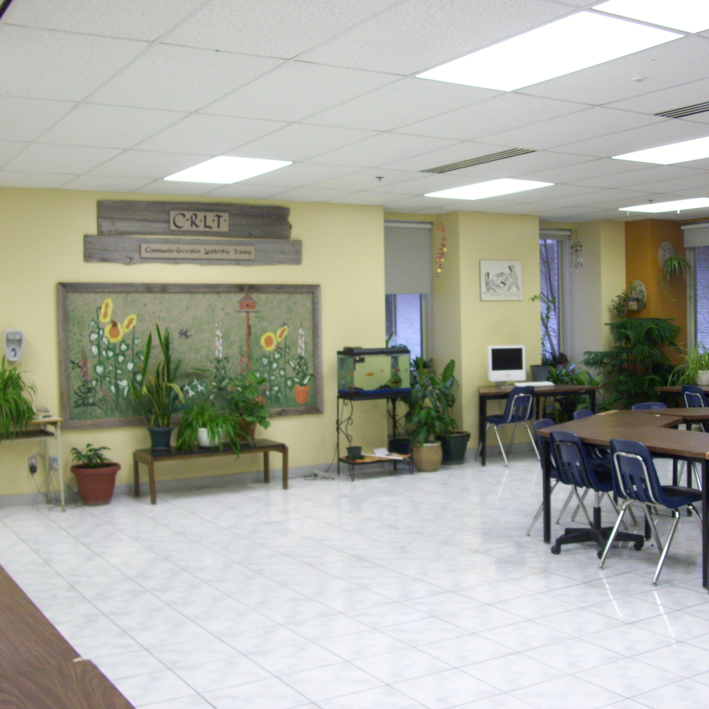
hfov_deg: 40.6
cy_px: 354
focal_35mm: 41
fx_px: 950
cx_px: 455
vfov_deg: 40.9
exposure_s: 1/20
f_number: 2.9
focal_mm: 5.7
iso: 160
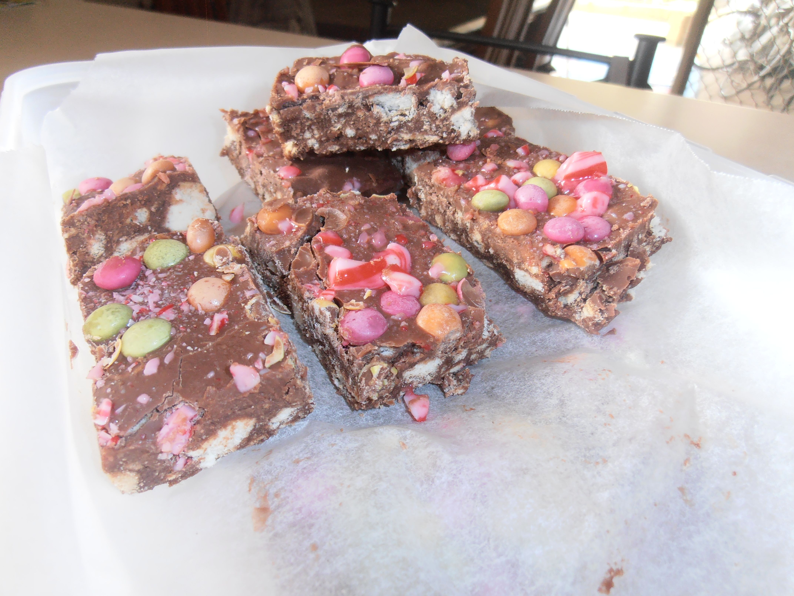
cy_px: 298
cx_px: 397
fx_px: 550
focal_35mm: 24
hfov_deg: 71.6
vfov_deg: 56.8
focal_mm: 4.2
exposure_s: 1/30
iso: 125
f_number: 3
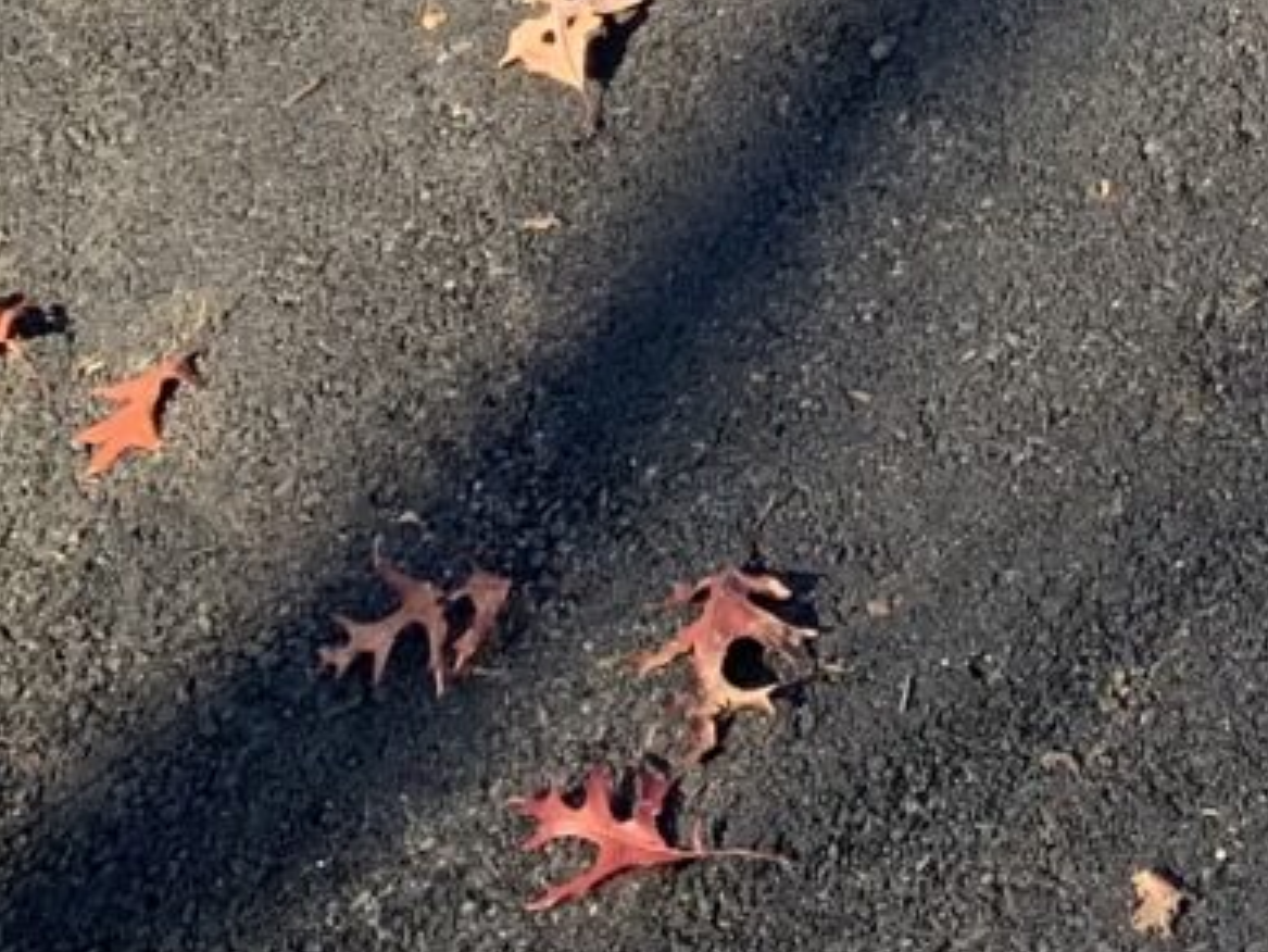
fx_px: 5020
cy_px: -1278
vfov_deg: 9.7
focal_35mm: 137
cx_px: 1499
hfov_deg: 14.0
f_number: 1.8
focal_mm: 4.25
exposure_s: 1/321
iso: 25
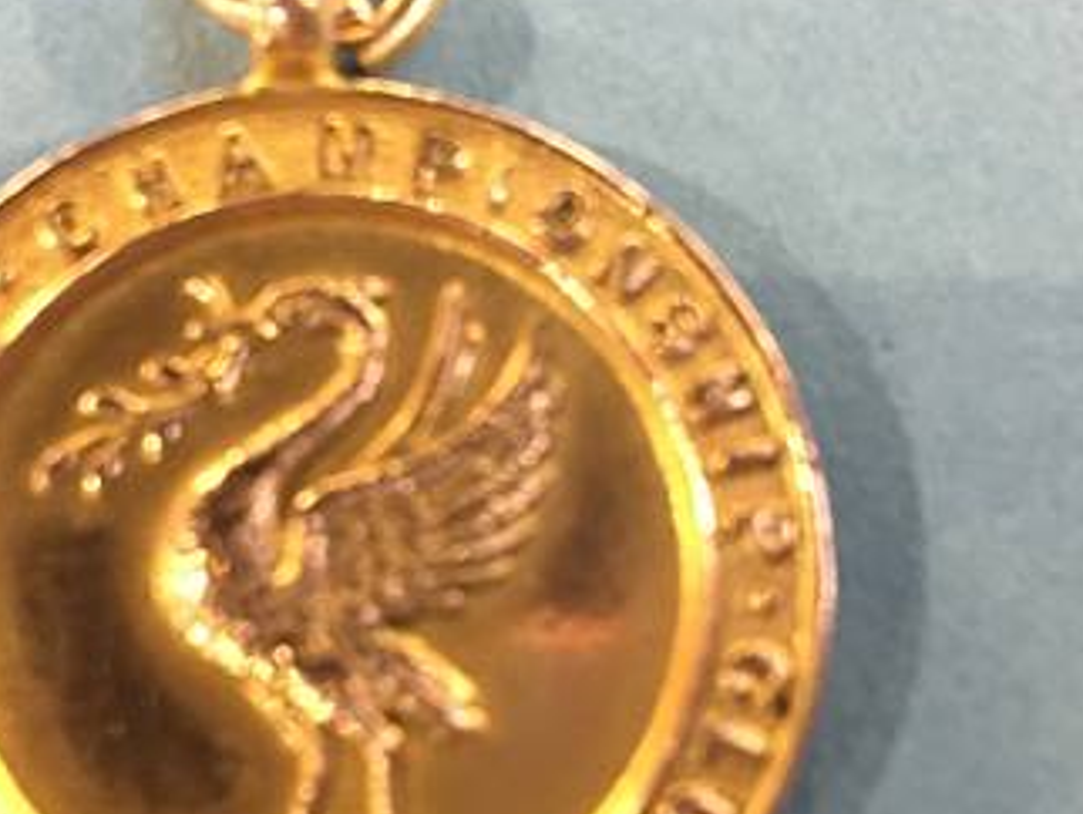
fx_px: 2254
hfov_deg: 27.0
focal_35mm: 72
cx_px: 464
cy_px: 478
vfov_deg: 20.4
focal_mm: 4.15
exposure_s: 1/17
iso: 100
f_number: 2.2
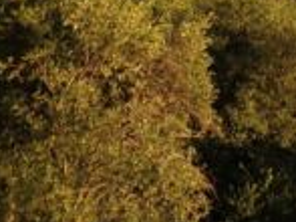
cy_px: -152
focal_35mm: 144
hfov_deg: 12.1
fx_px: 1230
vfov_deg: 9.8
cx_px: 600
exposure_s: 1/211
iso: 64
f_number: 2.4
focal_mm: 4.28
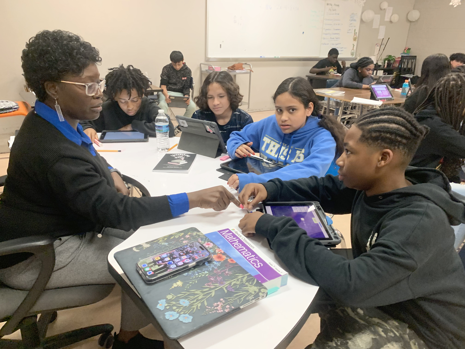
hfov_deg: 67.3
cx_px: 232
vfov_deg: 53.1
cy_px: 174
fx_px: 349
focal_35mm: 26
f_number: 1.8
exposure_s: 1/40
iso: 400
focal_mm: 4.25
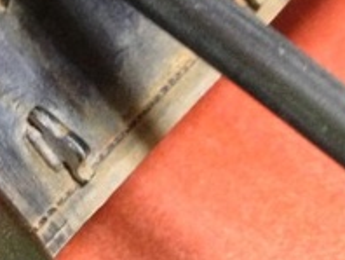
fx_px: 1128
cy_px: -54
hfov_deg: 16.2
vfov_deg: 12.8
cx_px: -136
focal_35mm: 113
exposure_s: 1/20
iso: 400
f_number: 2.4
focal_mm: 4.28
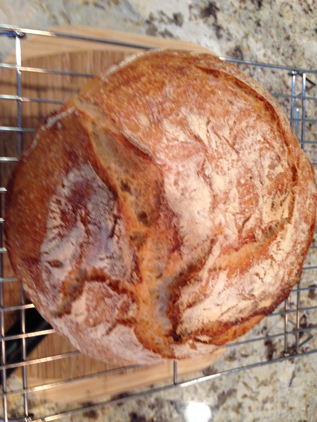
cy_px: 211
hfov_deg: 42.9
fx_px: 403
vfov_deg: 55.4
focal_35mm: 33
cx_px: 158
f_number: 2.4
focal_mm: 4.12
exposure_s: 1/20
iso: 125
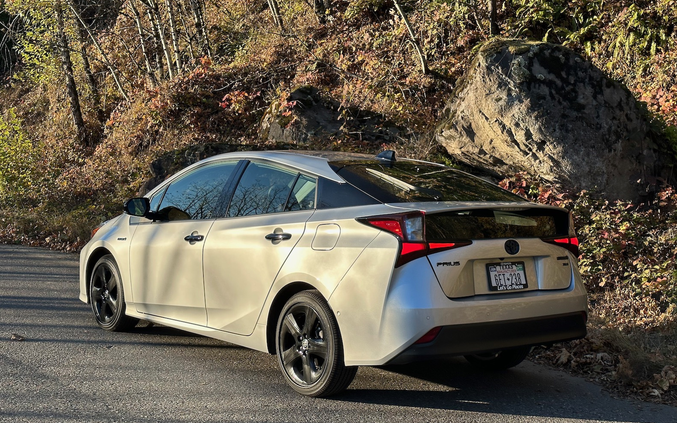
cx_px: 338
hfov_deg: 39.6
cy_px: 235
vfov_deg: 25.3
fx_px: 941
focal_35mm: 51
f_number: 1.78
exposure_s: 1/1916
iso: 64
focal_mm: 6.86
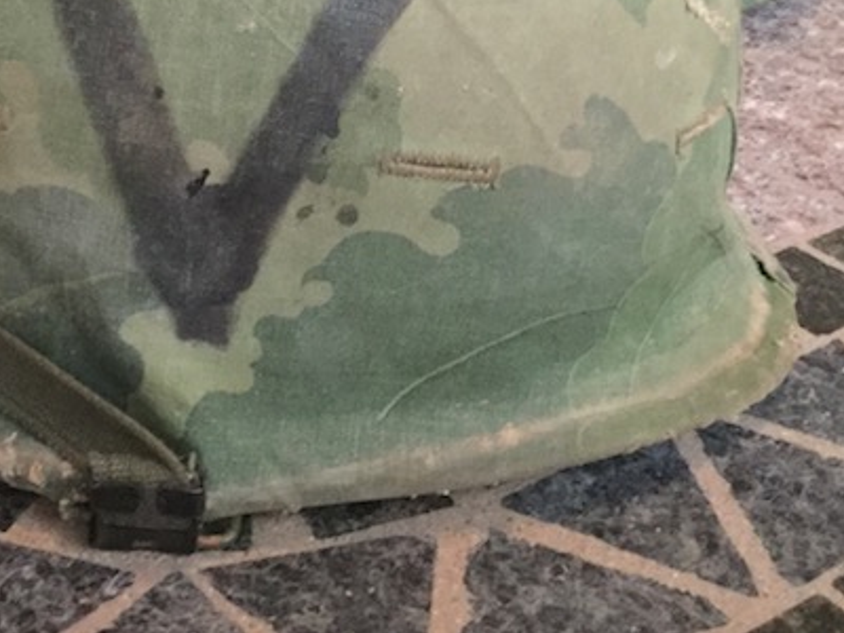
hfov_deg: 30.9
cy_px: 120
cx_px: 253
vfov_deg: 23.3
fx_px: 1512
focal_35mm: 62
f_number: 2.4
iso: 400
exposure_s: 1/15
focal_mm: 3.3
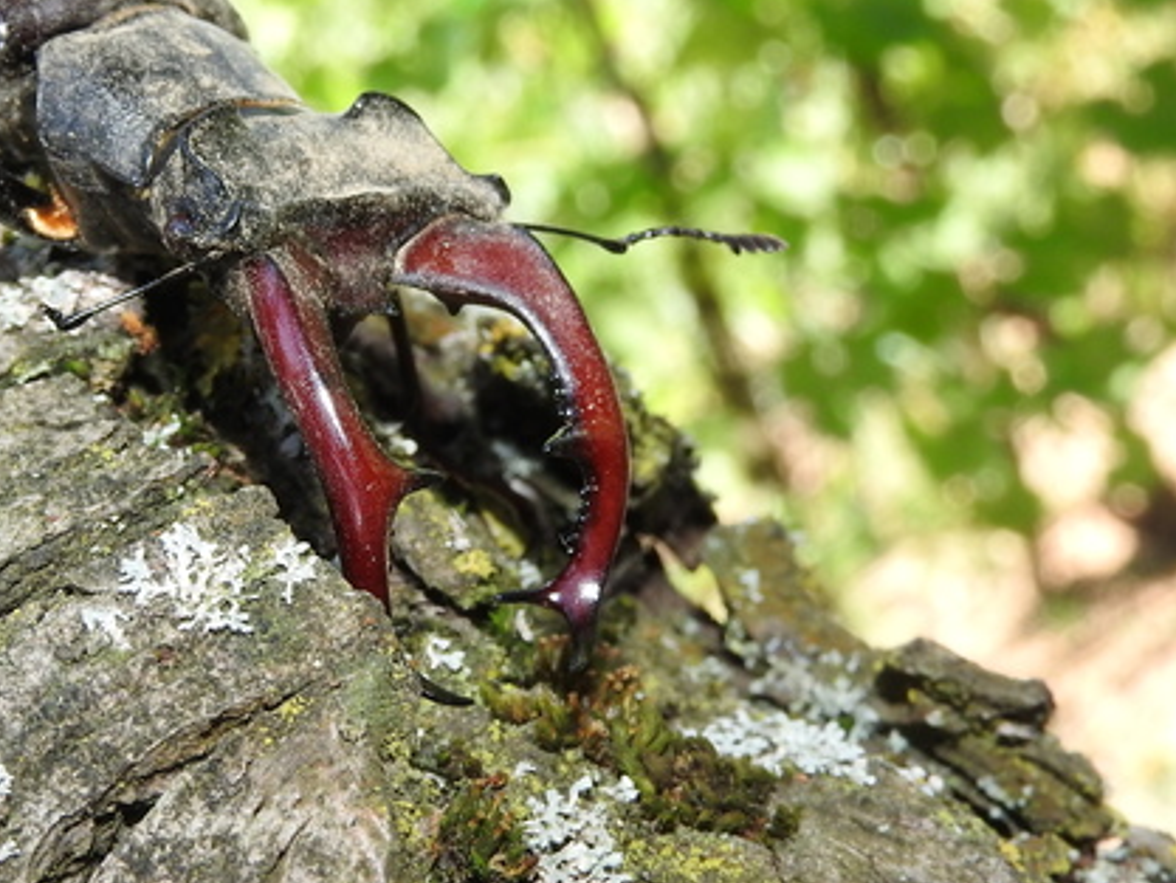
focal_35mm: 92
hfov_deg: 21.1
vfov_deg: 16.0
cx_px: 235
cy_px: 322
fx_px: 3126
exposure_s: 1/60
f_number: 5
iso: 100
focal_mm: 8.1
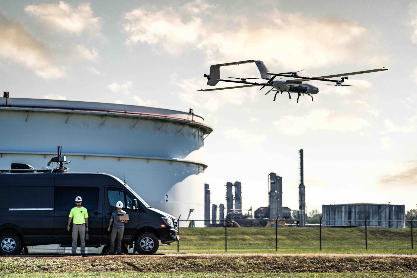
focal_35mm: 130
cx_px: 208
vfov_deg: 10.5
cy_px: 139
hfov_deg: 15.8
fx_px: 1506
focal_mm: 130
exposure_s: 1/2000
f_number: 5.6
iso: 125
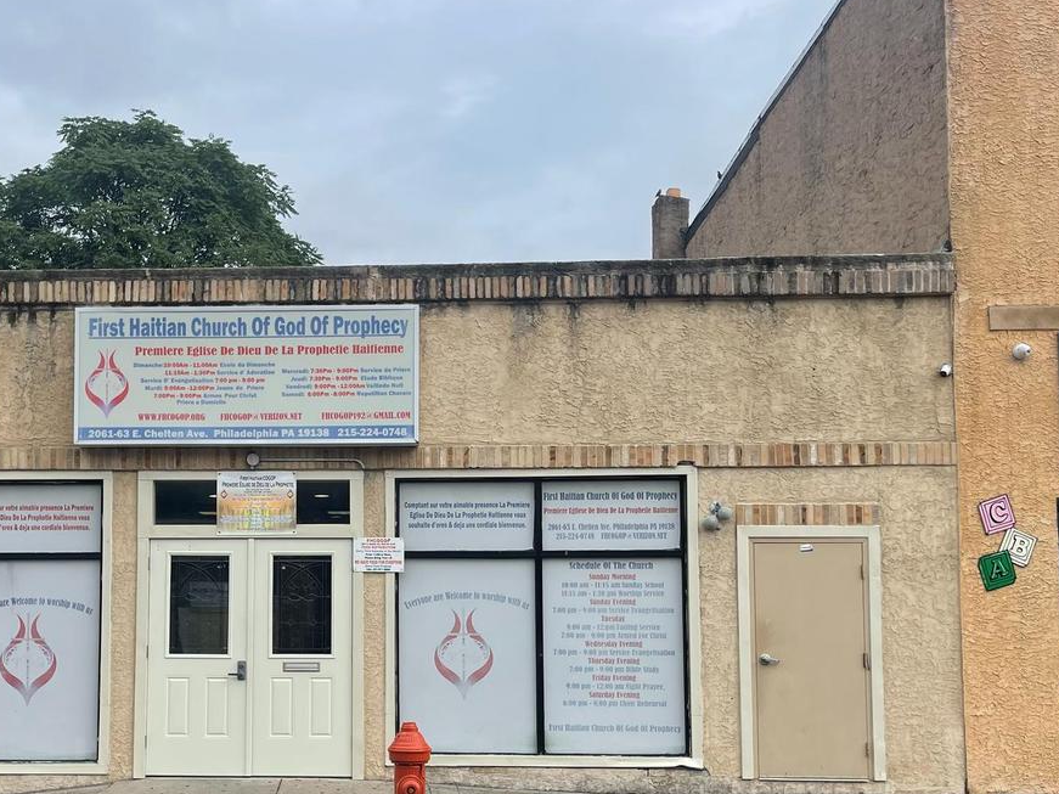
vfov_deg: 33.2
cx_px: 338
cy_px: 546
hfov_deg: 43.1
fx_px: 1315
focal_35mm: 43
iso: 32
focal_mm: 5.1
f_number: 1.6
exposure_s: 1/3448
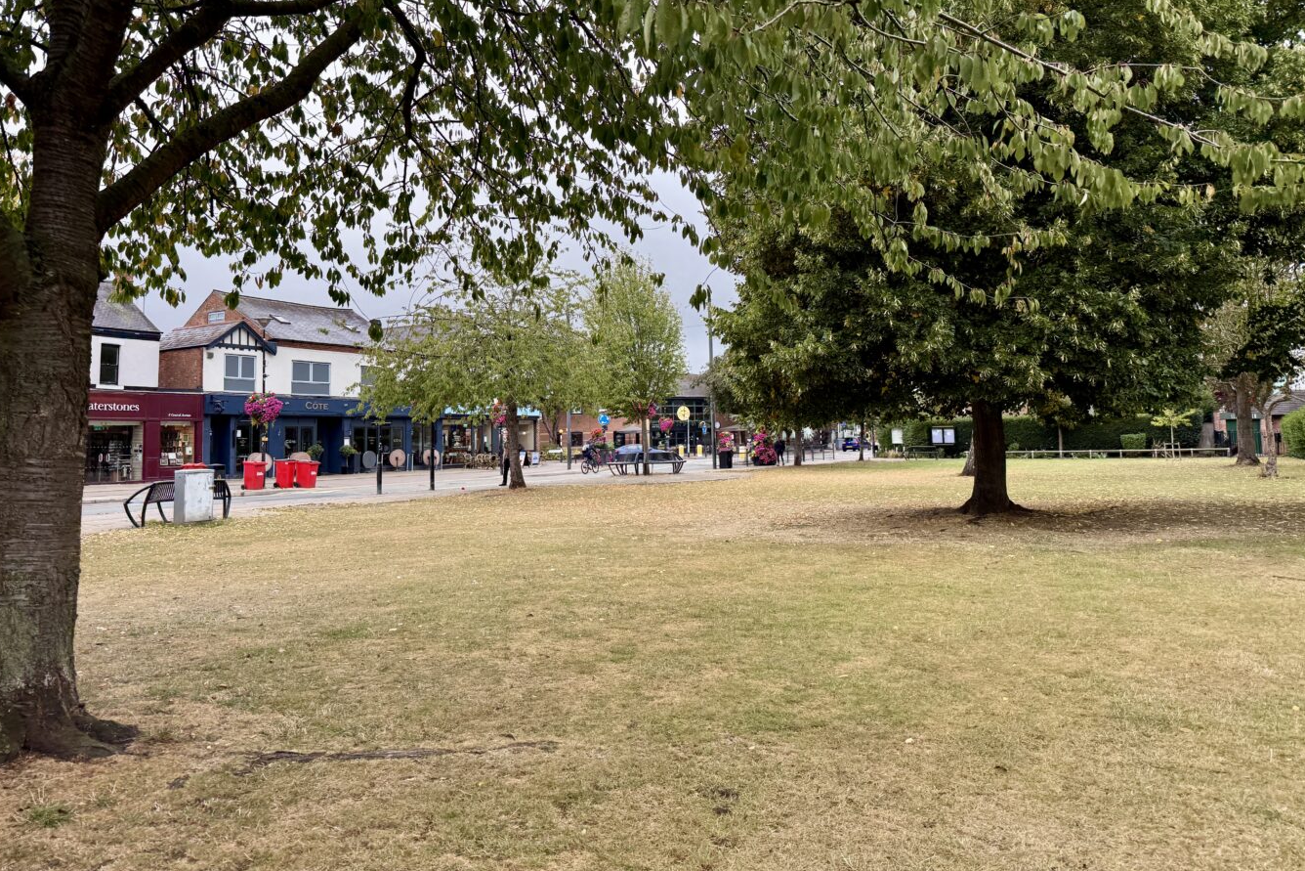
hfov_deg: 69.4
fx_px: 943
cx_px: 651
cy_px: 366
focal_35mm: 26
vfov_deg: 49.4
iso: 100
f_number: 1.78
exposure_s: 1/252
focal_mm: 6.76
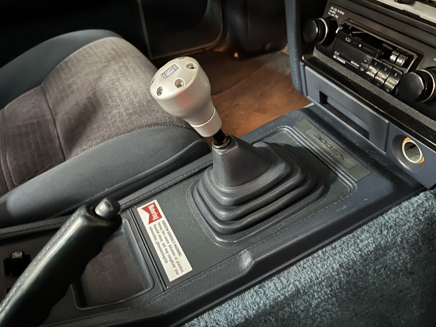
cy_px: 164
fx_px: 378
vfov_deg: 46.8
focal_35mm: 30
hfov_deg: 60.0
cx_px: 226
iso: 800
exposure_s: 1/9
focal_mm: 5.1
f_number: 1.6
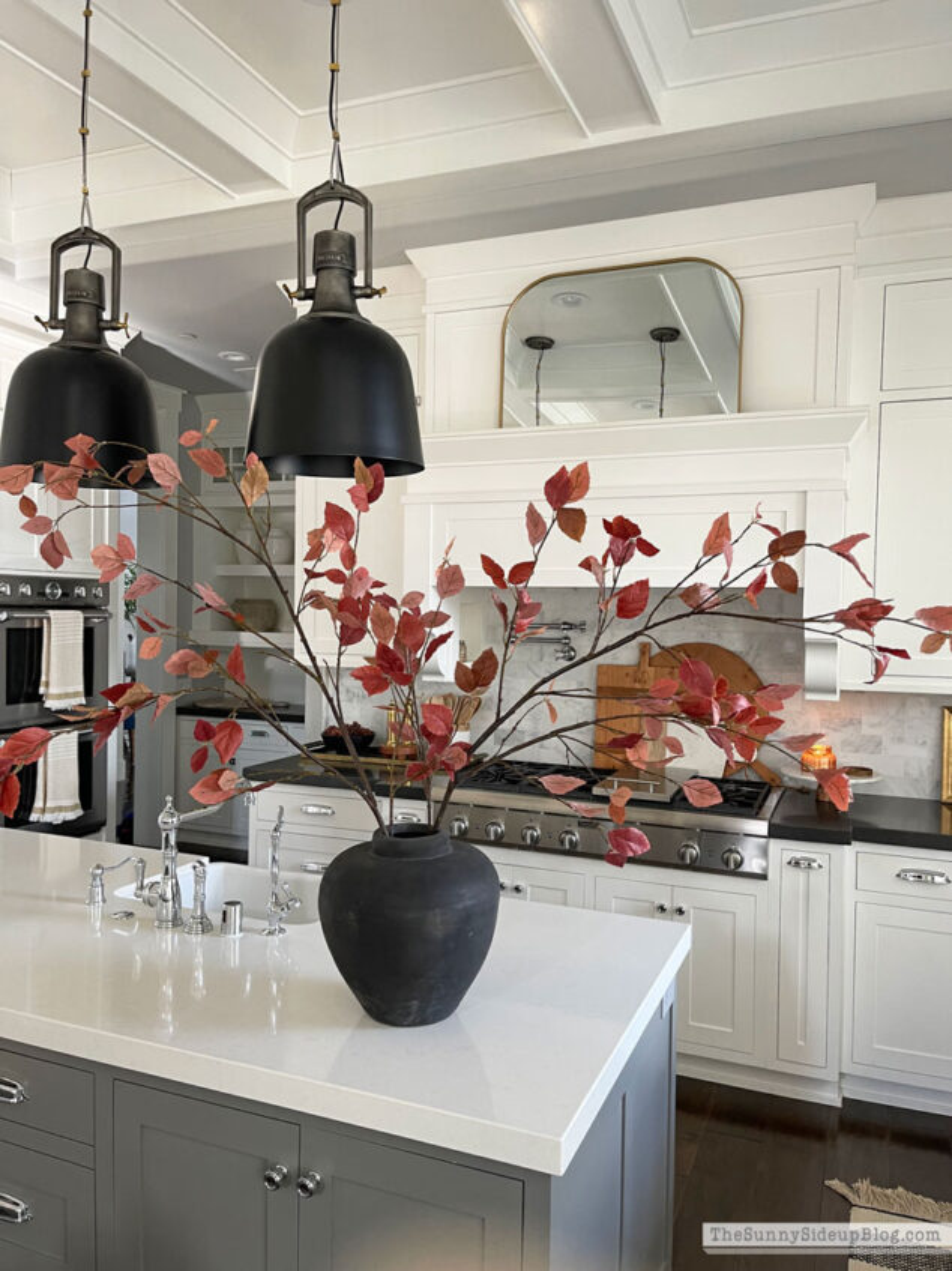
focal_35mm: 26
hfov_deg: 53.0
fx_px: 954
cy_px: 636
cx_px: 476
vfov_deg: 67.3
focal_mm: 5.1
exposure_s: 1/66
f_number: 1.6
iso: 125
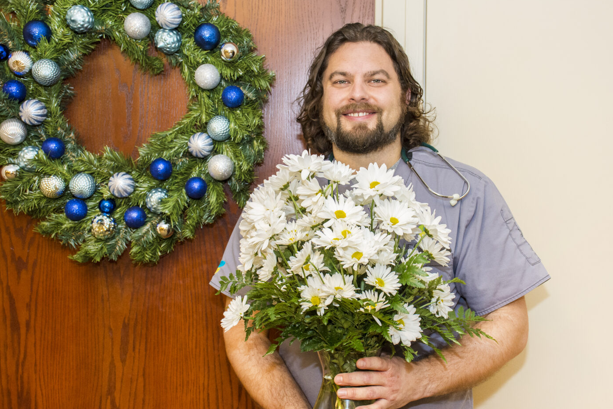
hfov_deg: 36.2
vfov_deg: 24.6
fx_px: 936
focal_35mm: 55
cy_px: 190
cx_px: 330
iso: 2000
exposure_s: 1/60
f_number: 6.3
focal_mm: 34
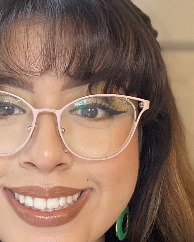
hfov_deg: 21.0
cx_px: 34
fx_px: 517
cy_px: 151
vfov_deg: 26.3
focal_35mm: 72
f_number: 2.2
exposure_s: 1/60
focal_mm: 2.71
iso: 320
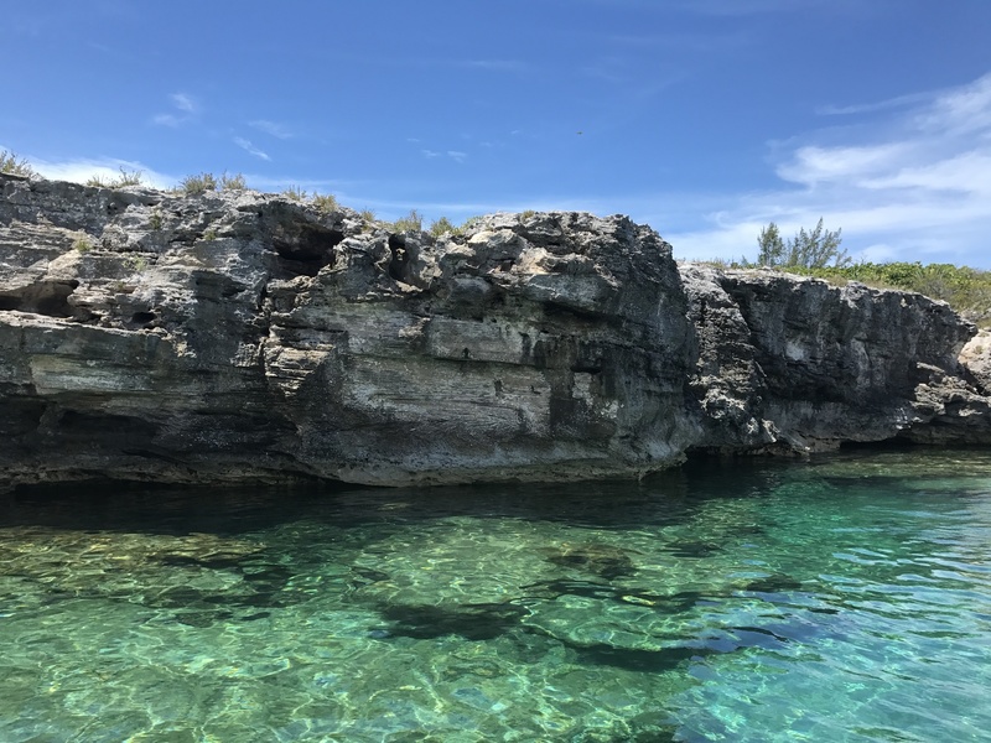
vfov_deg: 49.7
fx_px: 802
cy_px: 372
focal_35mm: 28
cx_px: 496
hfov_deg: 63.4
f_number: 1.8
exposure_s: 1/1597
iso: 20
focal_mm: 3.99
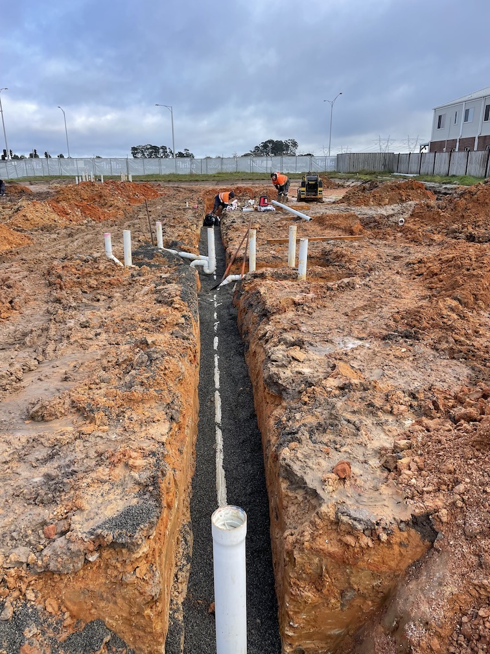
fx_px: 491
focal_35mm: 26
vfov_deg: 67.3
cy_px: 327
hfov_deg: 53.1
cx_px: 245
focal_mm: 4.2
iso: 32
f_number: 1.6
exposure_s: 1/882
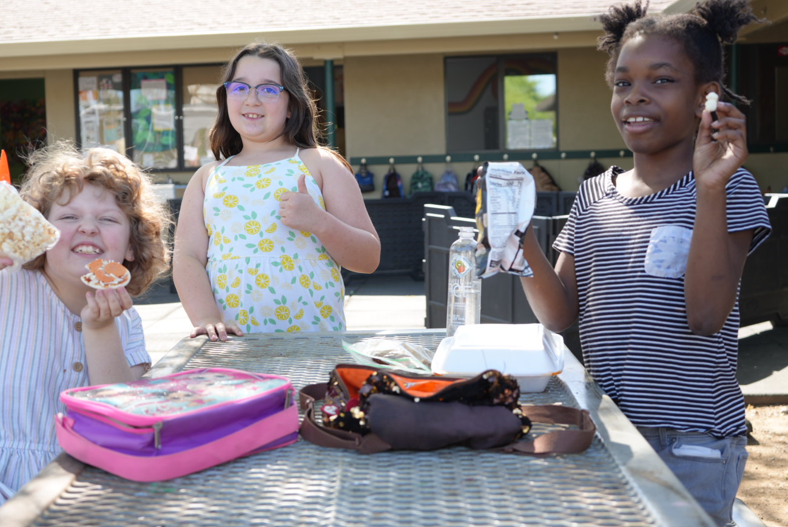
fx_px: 1117
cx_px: 320
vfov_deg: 26.5
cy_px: 239
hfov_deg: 38.7
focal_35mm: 51
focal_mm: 41
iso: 125
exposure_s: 1/160
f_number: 4.5
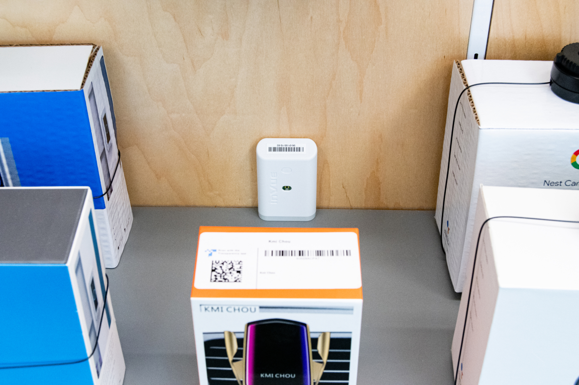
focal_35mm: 52
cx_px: 290
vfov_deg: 26.0
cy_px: 192
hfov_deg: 38.2
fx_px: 836
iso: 1600
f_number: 6.3
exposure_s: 1/100
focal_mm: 35
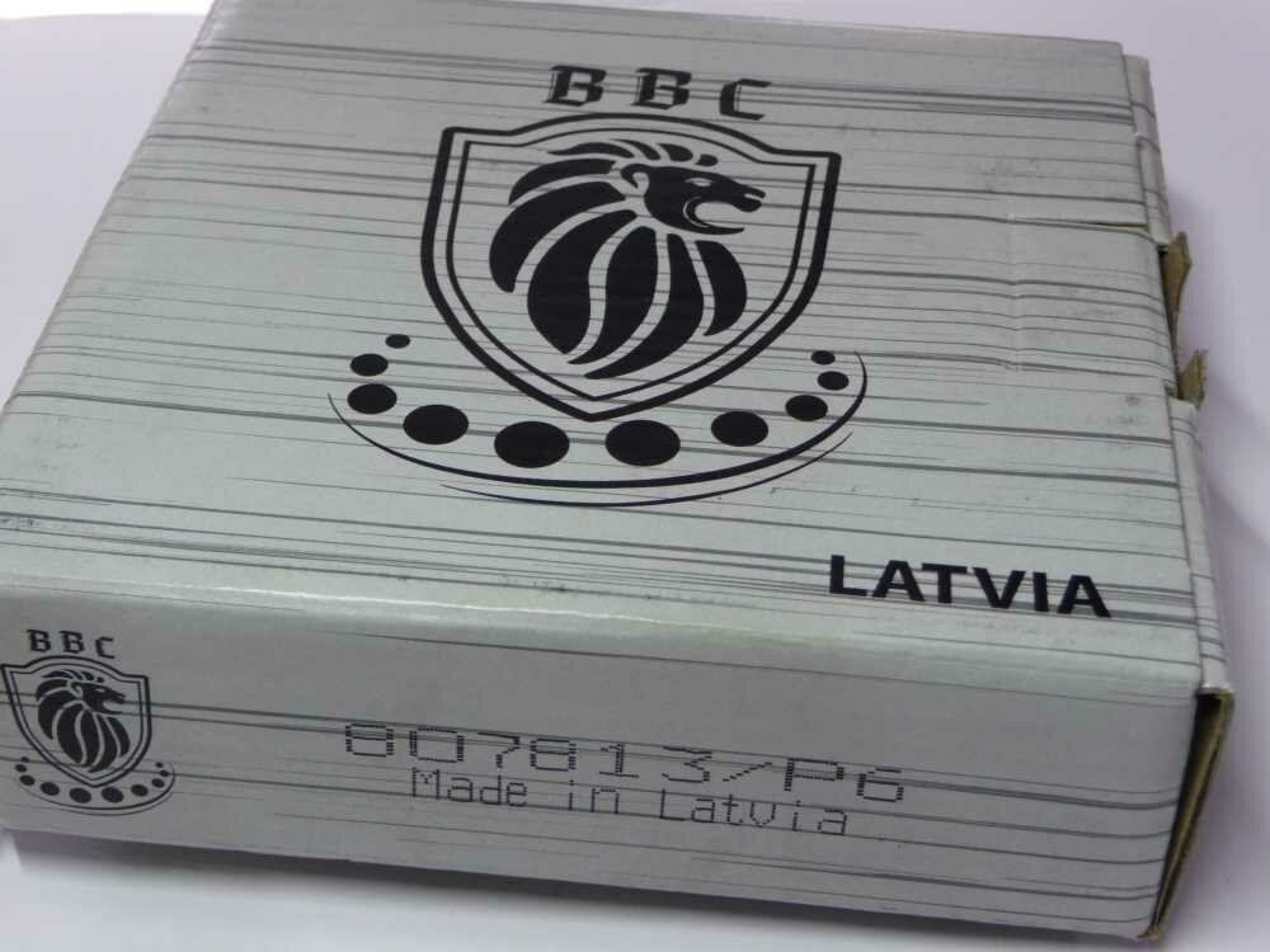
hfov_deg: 33.2
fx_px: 2128
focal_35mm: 58
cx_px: 635
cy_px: 476
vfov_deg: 25.2
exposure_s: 1/40
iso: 200
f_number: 4.4
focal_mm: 9.8
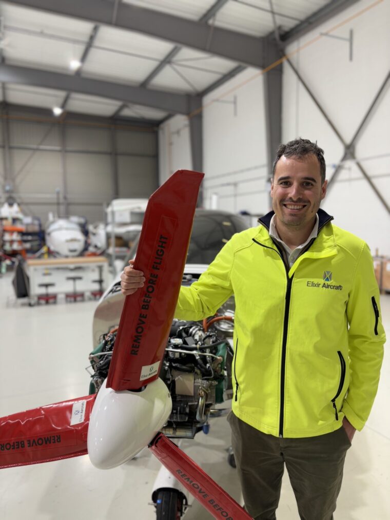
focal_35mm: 26
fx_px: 390
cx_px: 195
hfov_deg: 53.1
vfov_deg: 67.3
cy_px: 260
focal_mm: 5.96
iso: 64
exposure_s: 1/50
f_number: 1.6
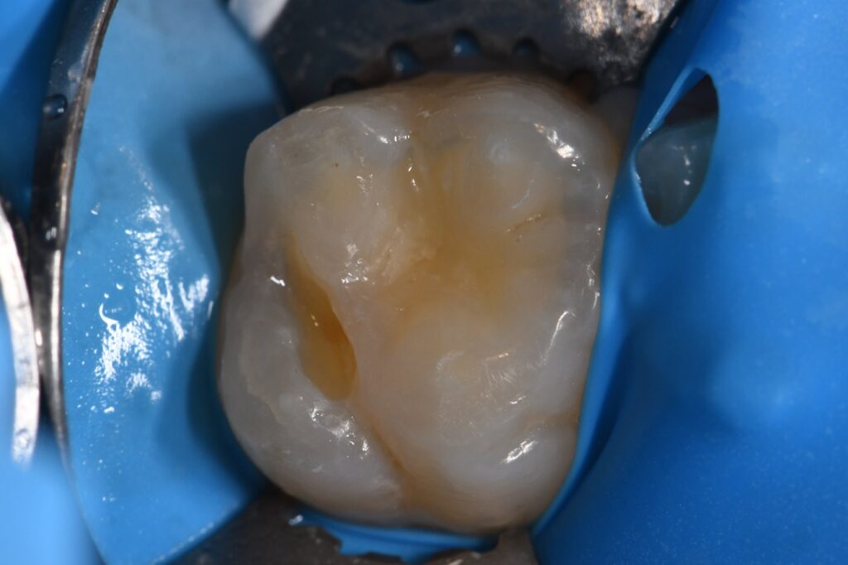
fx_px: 3697
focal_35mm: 157
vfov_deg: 8.7
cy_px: 282
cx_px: 424
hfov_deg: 13.1
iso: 800
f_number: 32
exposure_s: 1/200
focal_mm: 105
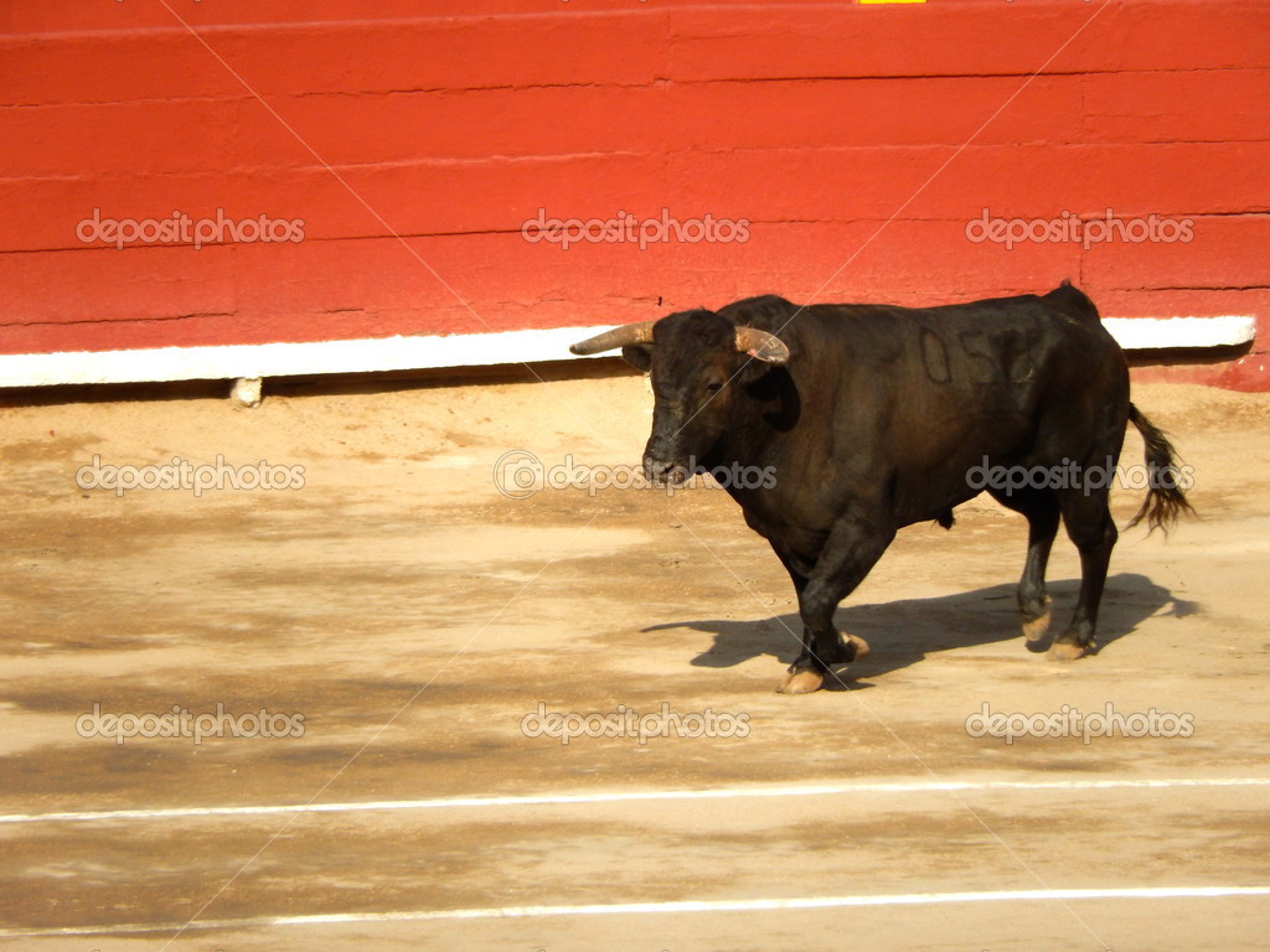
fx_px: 20179
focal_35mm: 550
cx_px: 635
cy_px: 476
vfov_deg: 2.7
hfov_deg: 3.6
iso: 125
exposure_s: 1/400
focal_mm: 99
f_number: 6.3
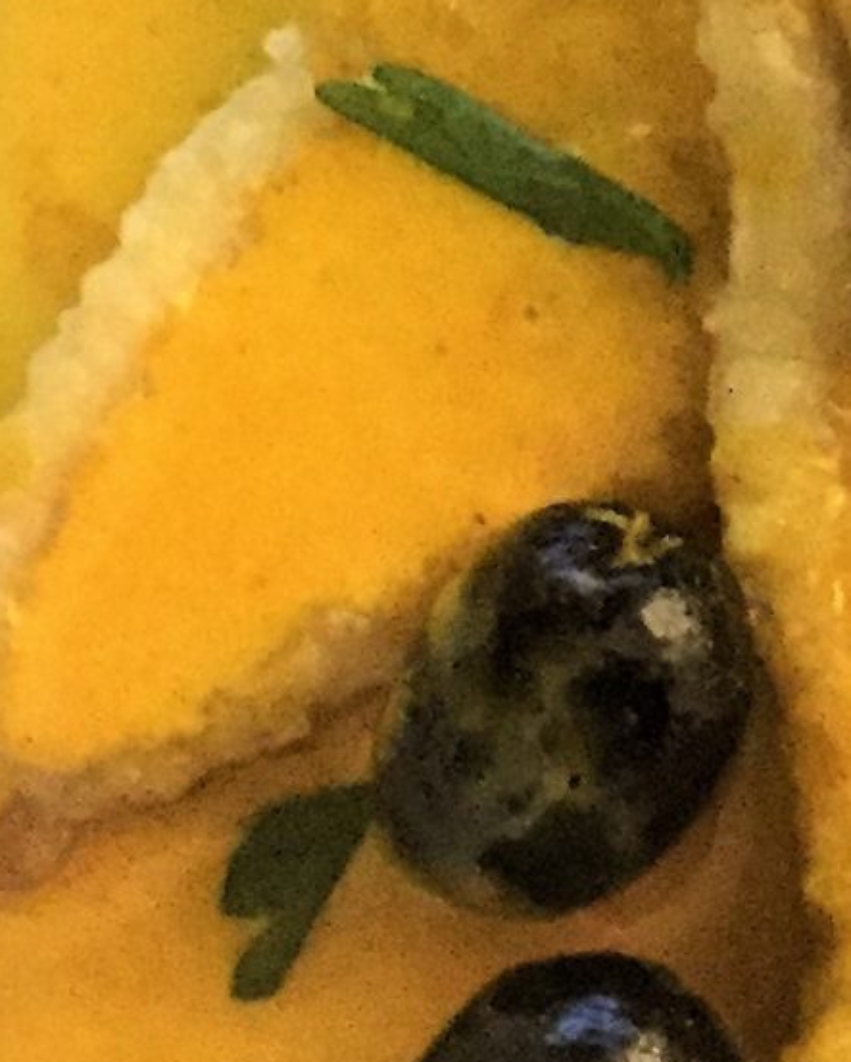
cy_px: 200
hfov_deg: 11.4
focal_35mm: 131
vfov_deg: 14.6
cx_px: 1222
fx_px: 4121
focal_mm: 4.15
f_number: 2.2
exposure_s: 1/17
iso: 400
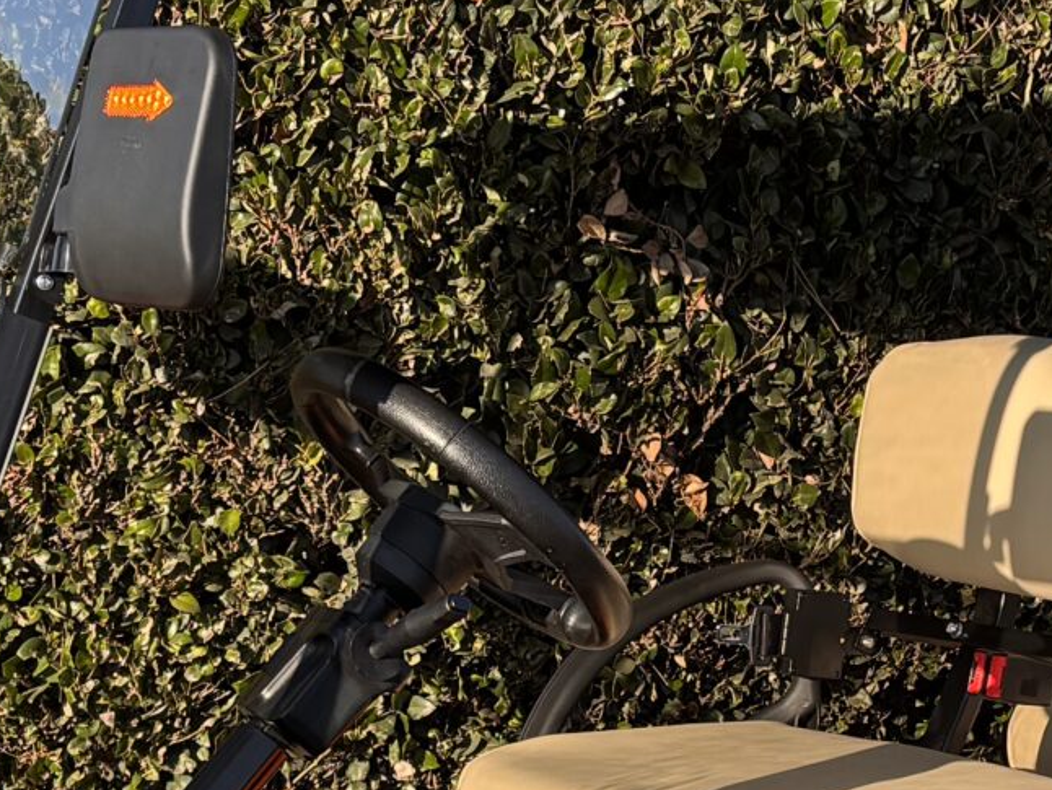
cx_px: 708
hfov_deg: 19.0
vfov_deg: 14.3
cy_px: 668
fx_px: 3131
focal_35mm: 103
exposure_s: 1/1590
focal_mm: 5.96
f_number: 1.6
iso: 50
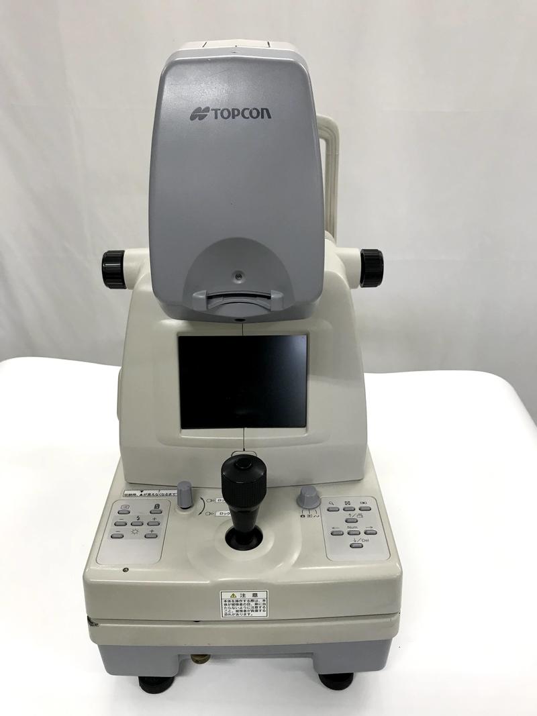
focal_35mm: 28
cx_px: 268
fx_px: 579
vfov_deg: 63.4
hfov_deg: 49.7
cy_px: 358
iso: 25
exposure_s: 1/40
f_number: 1.8
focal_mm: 3.99
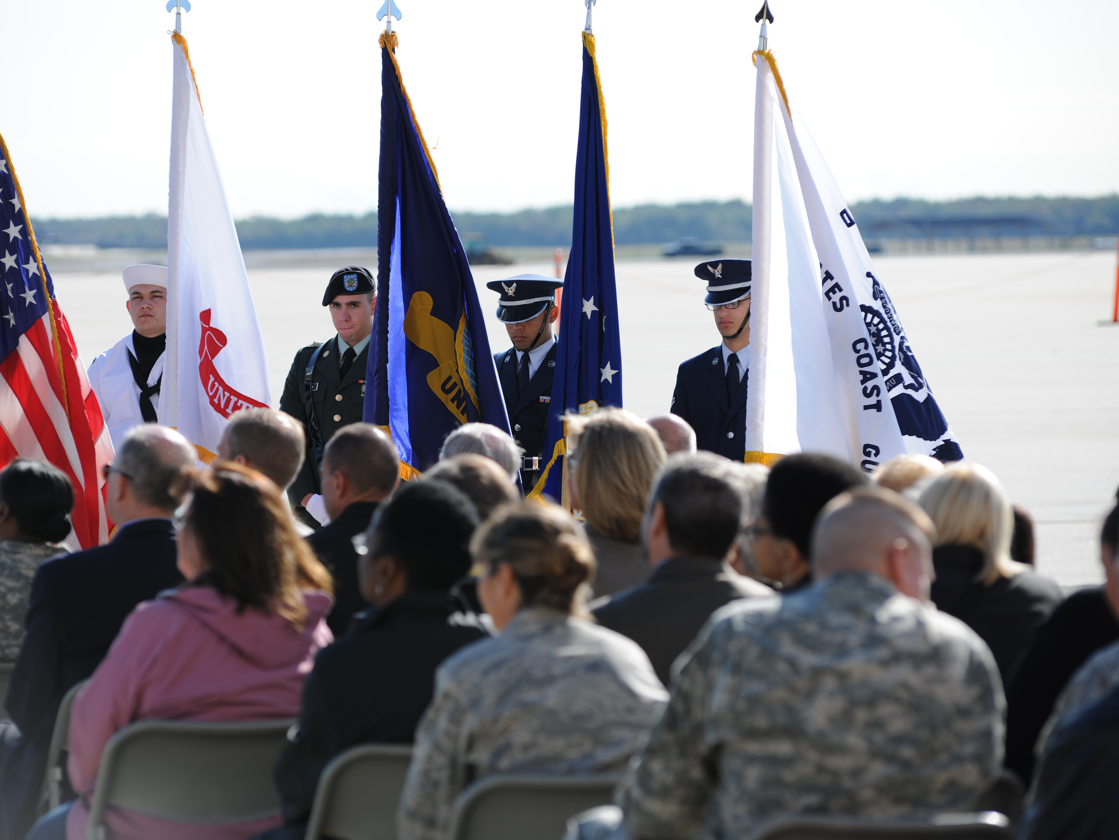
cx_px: 502
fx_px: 7015
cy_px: 421
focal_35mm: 217
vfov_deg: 6.8
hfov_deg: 9.1
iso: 100
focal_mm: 200
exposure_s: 1/400
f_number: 5.6
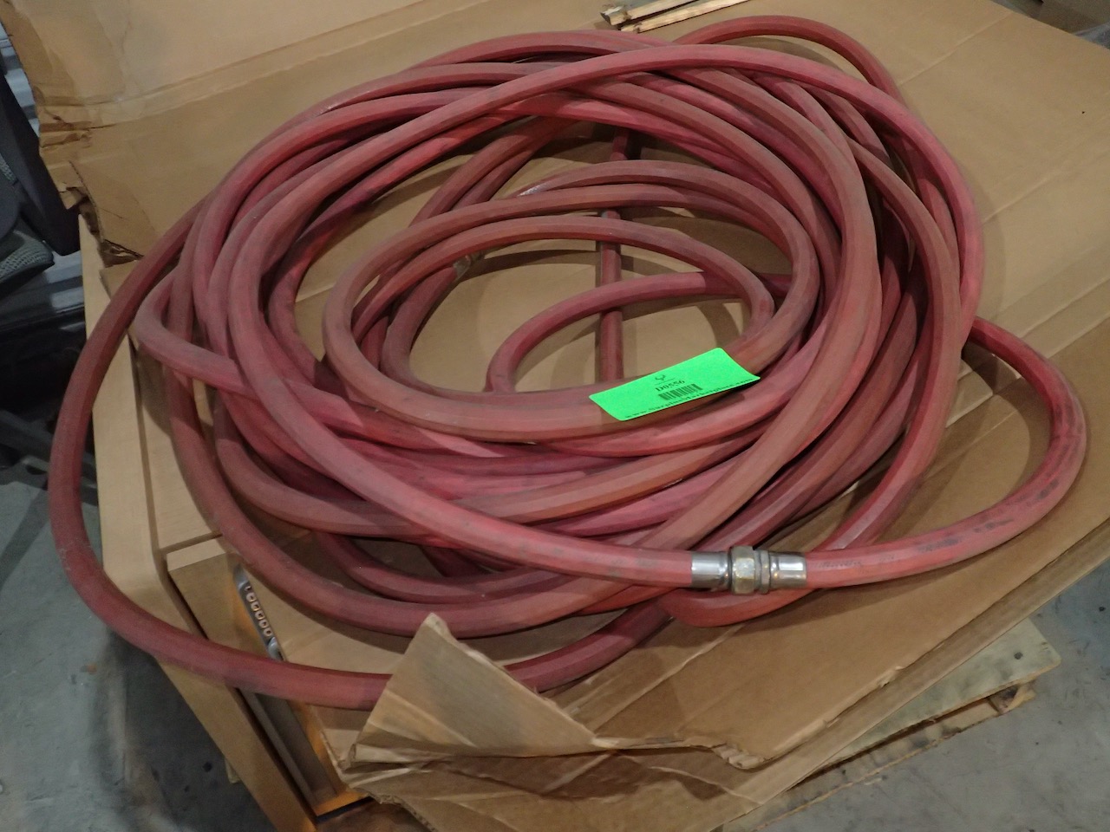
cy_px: 416
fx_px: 962
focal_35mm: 30
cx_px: 555
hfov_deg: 60.0
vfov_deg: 46.8
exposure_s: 1/20
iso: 800
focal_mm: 5.5
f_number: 2.3
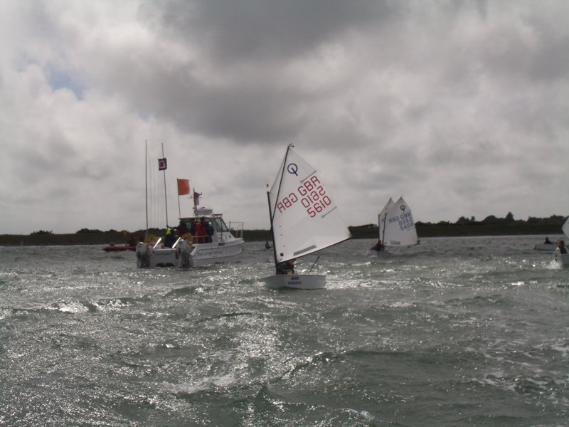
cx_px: 284
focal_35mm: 62
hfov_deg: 31.2
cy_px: 214
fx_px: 1019
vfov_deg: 23.7
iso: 80
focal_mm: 10.2
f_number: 5.6
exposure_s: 1/1000
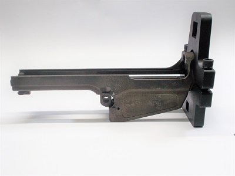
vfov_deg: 32.9
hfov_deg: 42.9
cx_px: 118
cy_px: 88
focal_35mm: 44
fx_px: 299
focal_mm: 7.9
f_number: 4.2
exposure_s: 1/30
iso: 125
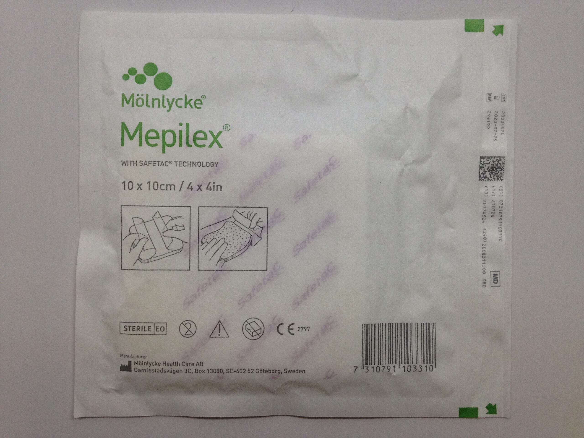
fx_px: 557
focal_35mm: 33
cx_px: 292
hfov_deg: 55.4
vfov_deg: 42.9
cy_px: 219
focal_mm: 4.12
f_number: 2.4
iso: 100
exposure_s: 1/120
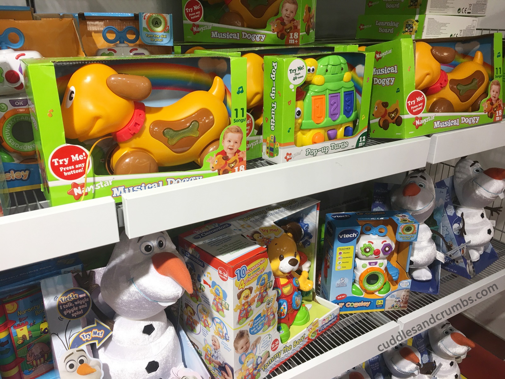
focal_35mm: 29
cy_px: 190
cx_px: 252
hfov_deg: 61.7
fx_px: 423
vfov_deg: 48.2
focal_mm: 4.15
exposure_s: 1/33
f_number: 2.2
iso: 25
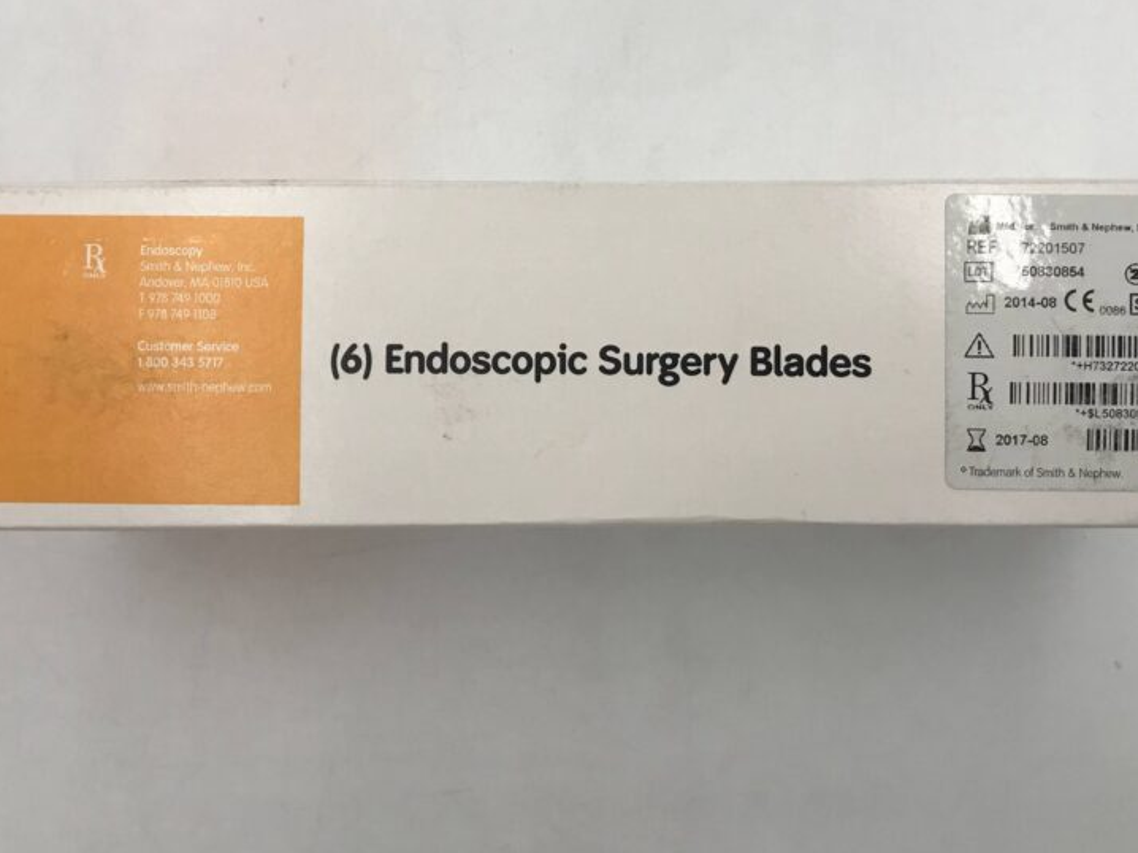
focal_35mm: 39
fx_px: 1282
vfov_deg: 36.5
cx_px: 604
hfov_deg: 47.9
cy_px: 309
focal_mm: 3.99
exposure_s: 1/40
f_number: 1.8
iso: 20
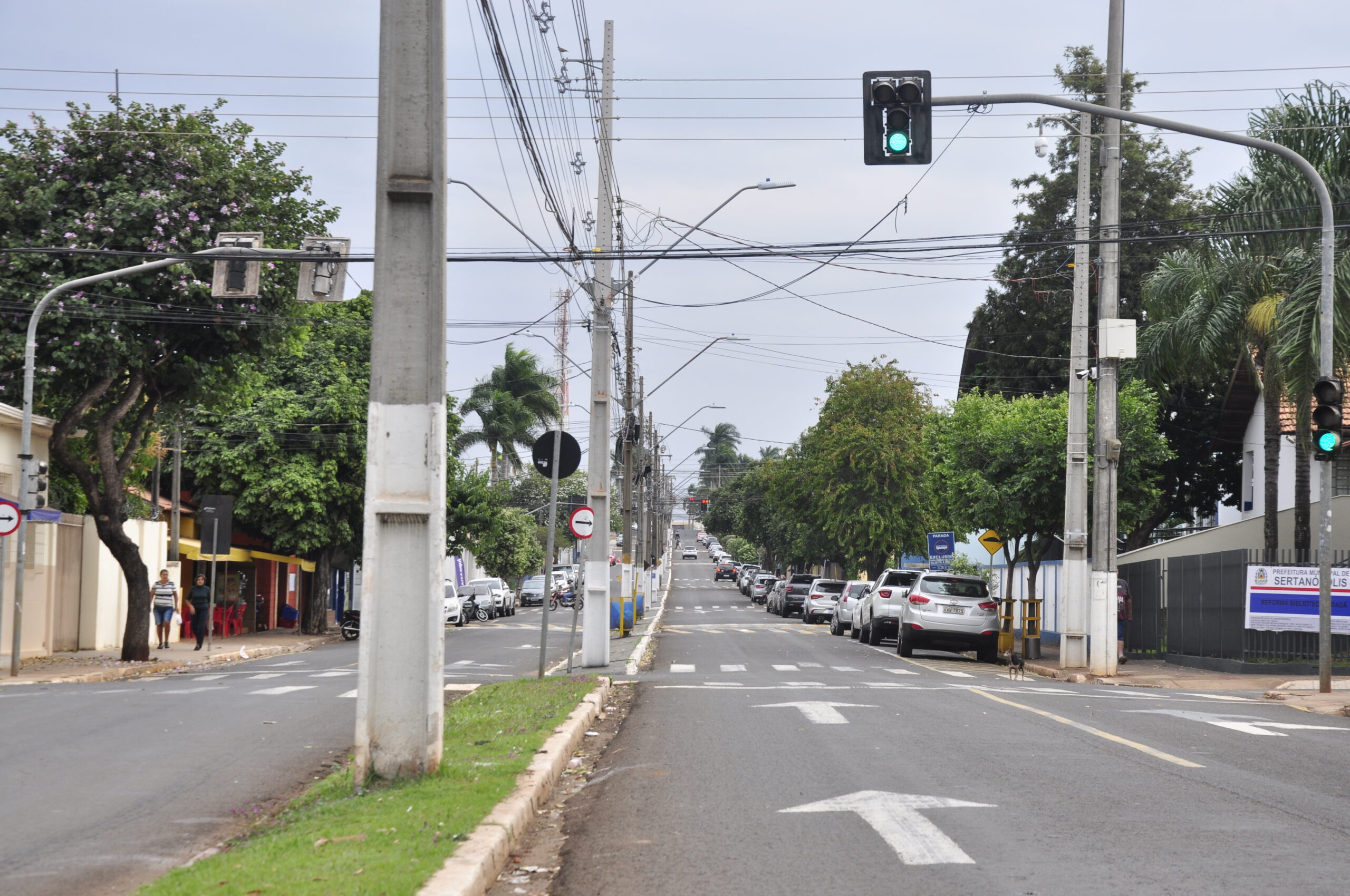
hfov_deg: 26.0
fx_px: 2921
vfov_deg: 17.4
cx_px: 675
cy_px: 448
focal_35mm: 78
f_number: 10
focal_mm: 52
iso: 200
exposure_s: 1/125
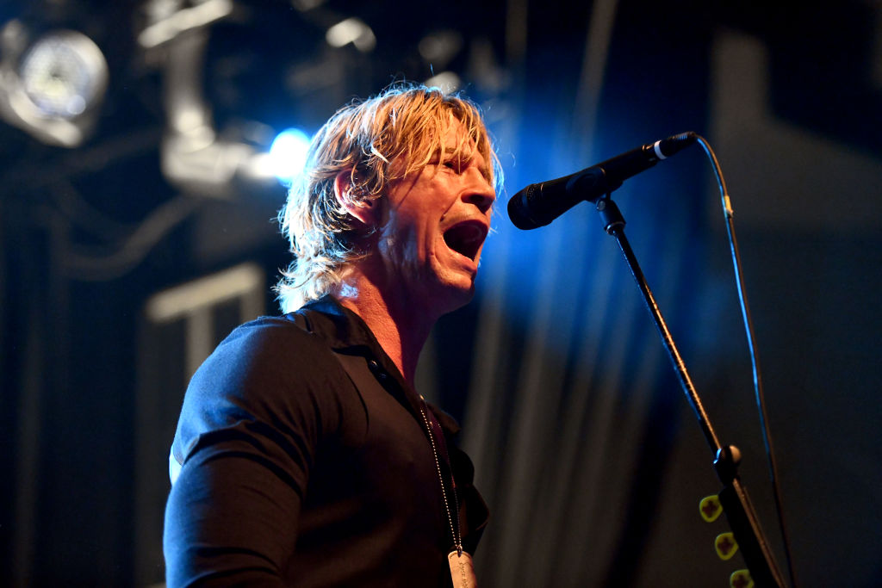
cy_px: 294
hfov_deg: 17.6
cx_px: 441
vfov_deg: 11.8
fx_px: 2842
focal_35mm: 116
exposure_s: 1/125
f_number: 3.2
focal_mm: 116
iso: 5000
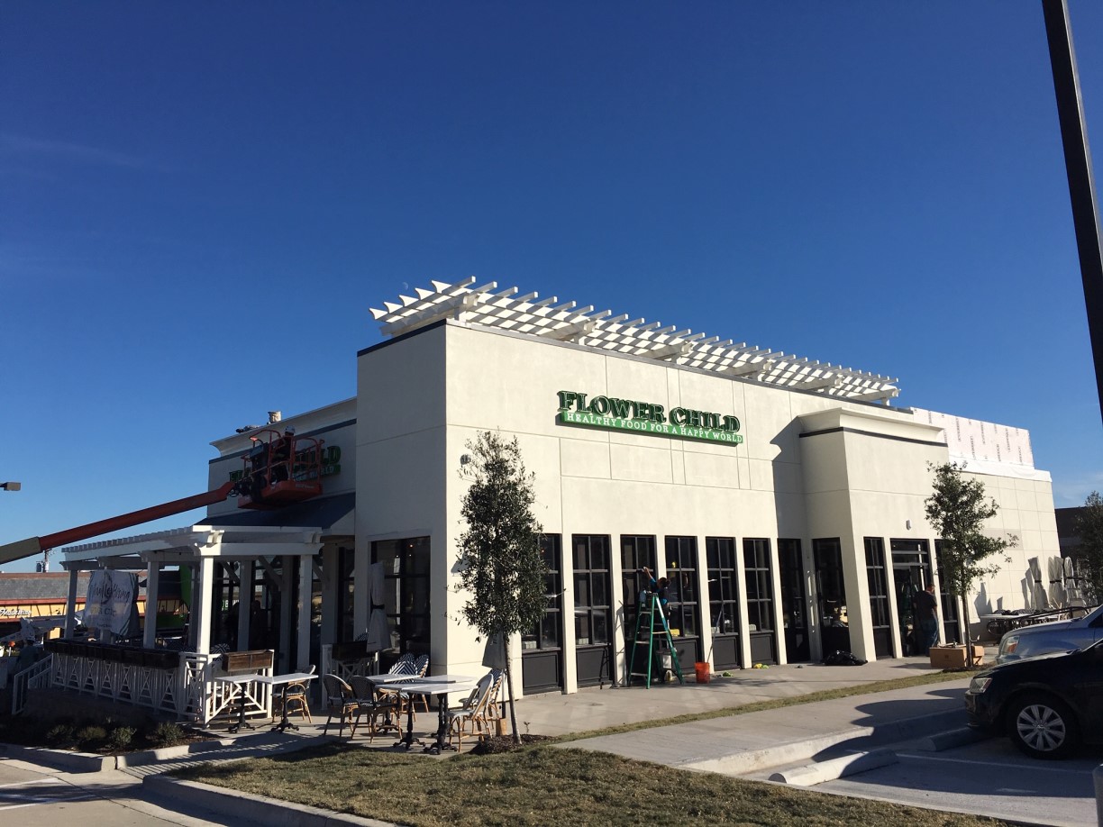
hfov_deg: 61.7
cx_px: 552
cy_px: 414
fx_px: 924
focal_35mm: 29
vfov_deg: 48.2
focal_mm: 4.15
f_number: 2.2
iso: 25
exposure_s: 1/3497
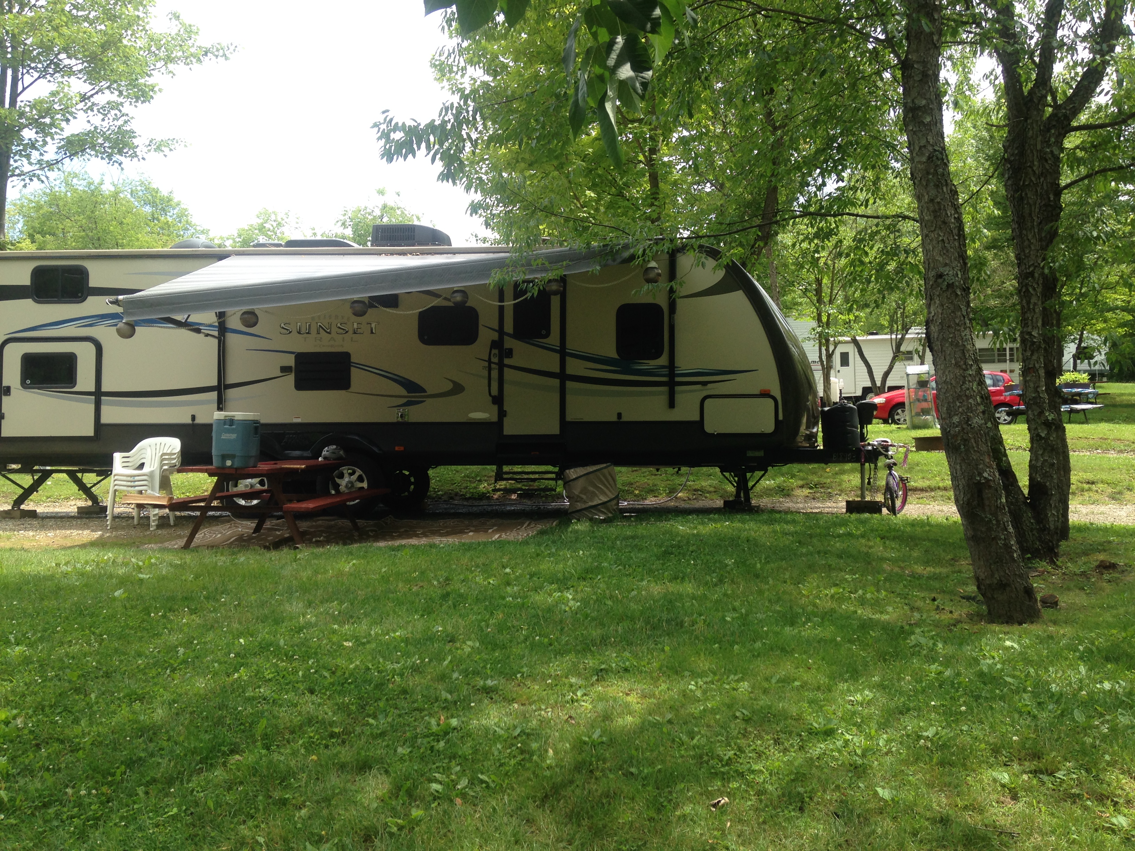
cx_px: 568
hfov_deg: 55.4
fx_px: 1082
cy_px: 426
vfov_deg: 42.9
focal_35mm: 33
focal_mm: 4.12
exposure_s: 1/484
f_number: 2.4
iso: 50
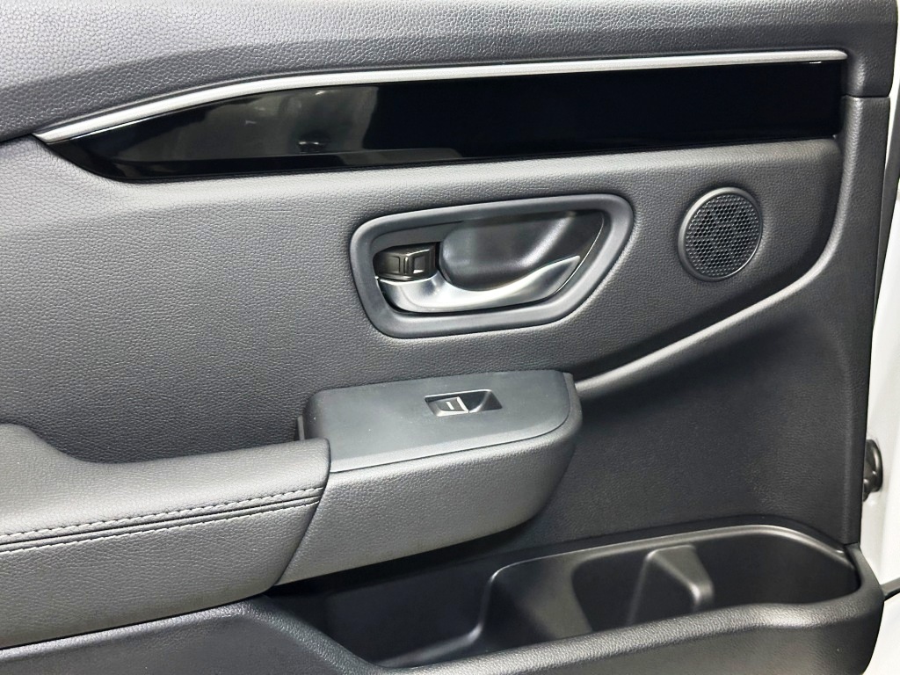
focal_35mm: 48
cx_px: 450
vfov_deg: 30.3
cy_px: 338
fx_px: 1248
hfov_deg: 39.7
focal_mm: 6.86
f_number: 1.78
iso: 640
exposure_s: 1/30
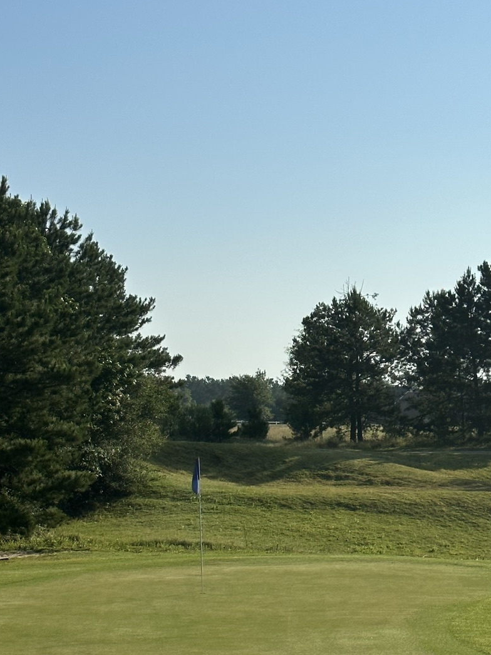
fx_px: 1778
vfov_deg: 20.8
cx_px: 292
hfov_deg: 15.7
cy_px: 465
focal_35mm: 94
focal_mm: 6.86
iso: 64
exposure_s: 1/7634
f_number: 1.78
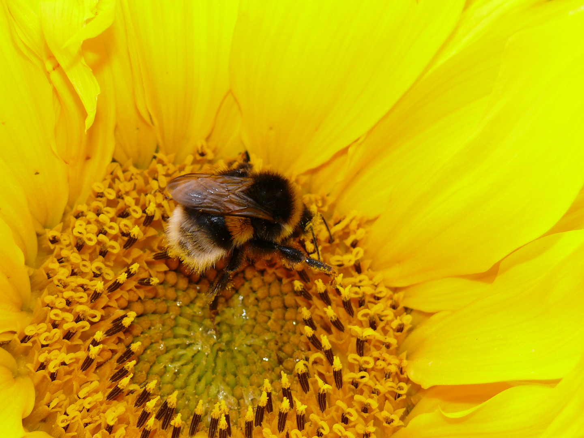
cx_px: 292
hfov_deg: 10.7
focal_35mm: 184
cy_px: 219
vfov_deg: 8.1
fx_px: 3104
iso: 100
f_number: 4
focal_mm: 27.2
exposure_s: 1/125
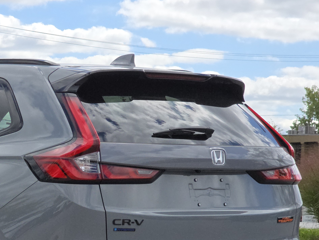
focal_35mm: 146
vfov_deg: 10.1
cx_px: -11
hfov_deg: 13.3
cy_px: 211
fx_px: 1346
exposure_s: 1/2565
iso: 50
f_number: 2.4
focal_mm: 7.9
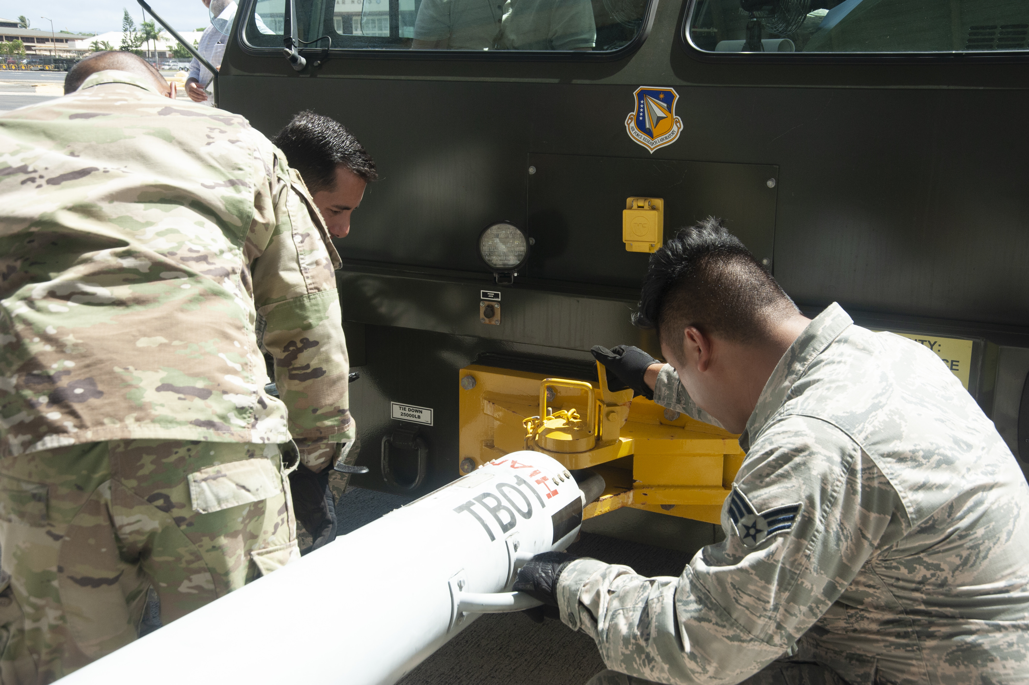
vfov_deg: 31.9
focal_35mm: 42
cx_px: 514
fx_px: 1200
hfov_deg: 46.4
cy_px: 342
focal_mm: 42
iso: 1000
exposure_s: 1/640
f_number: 13
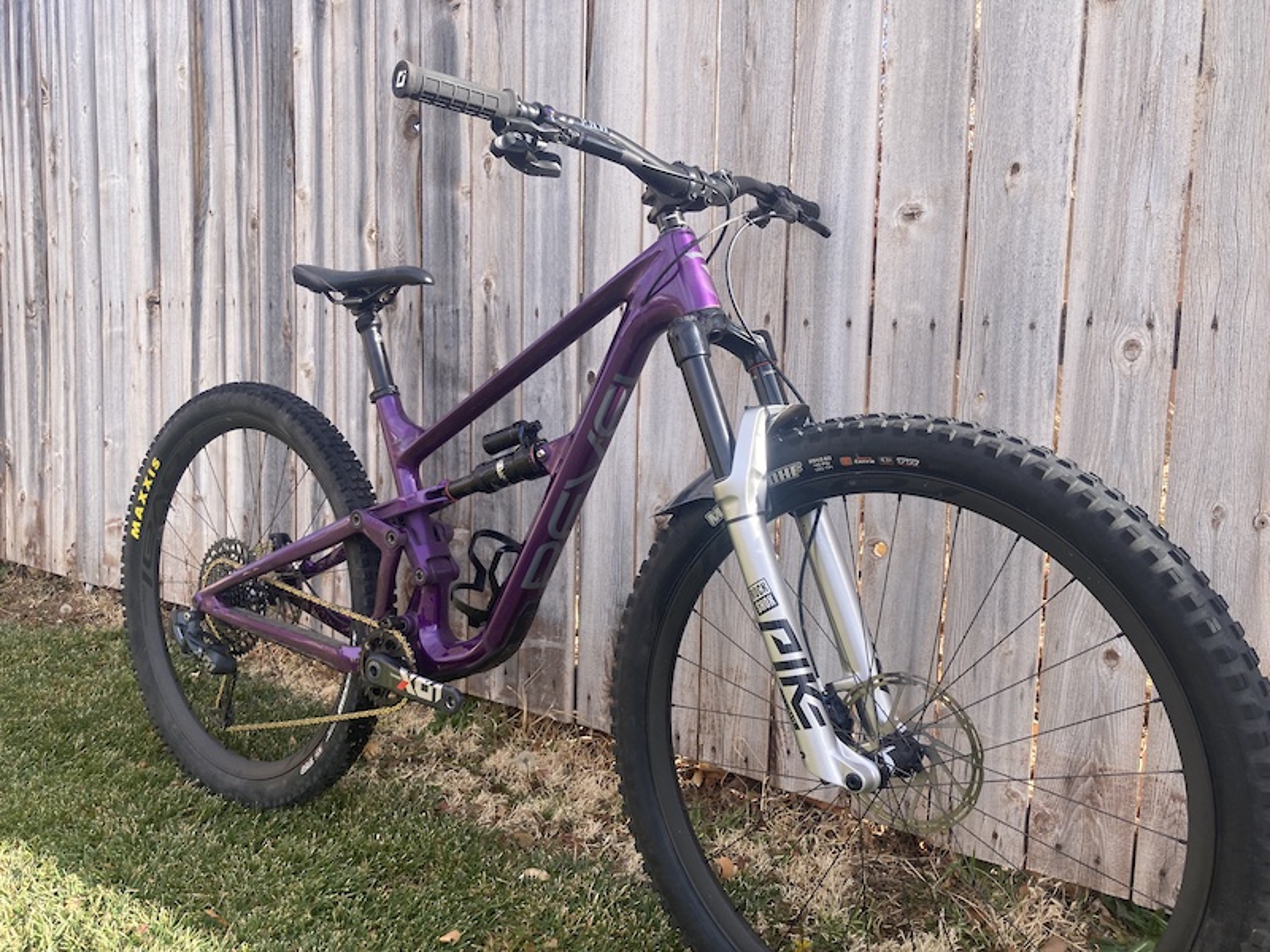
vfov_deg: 49.7
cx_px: 635
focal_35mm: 28
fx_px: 1027
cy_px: 476
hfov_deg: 63.4
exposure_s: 1/527
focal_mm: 3.99
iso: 20
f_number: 1.8
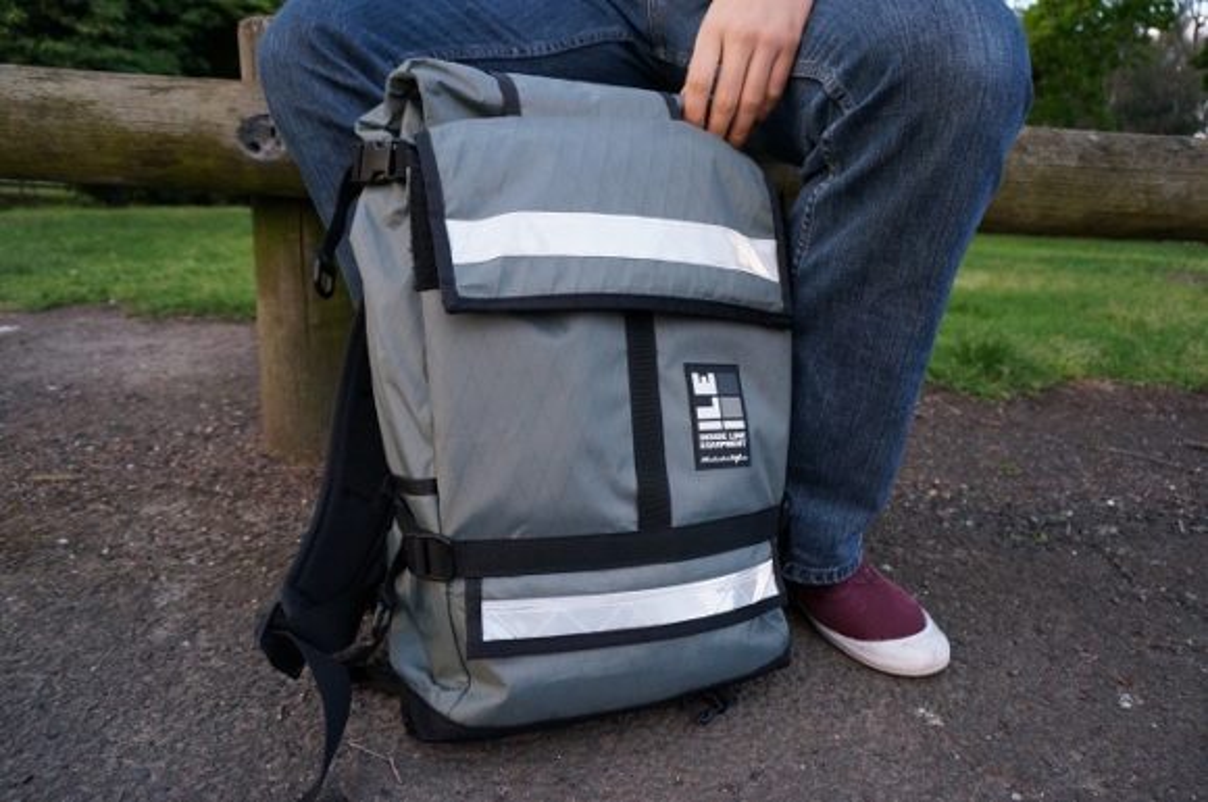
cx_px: 604
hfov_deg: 73.8
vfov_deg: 53.0
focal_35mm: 24
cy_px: 401
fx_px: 804
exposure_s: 1/160
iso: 2000
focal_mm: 16
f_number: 4
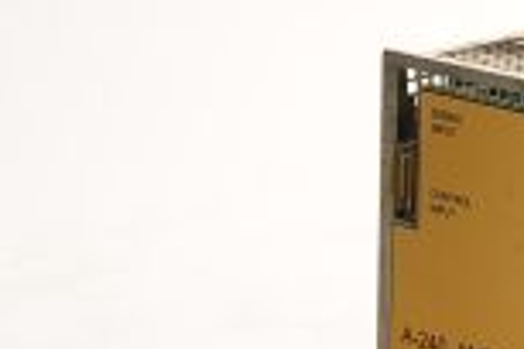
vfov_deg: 7.0
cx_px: 966
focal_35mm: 196
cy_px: 327
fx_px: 2853
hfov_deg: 9.9
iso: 320
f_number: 13
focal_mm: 50
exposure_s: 1/160
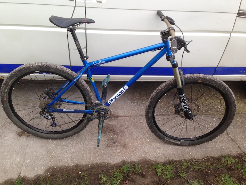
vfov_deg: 42.9
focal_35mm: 33
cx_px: 123
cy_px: 92
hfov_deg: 55.4
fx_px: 235
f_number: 2.4
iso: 64
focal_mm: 4.12
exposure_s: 1/120
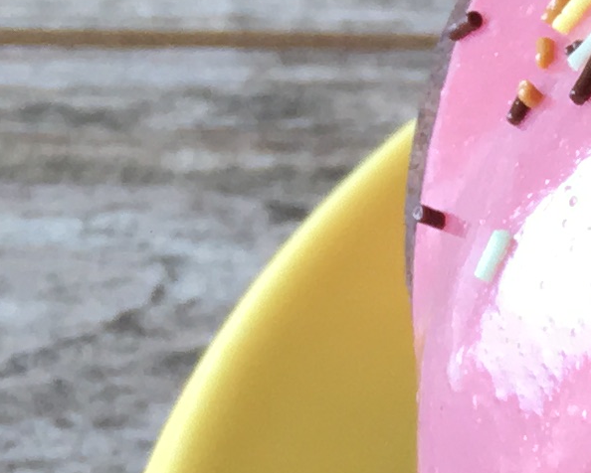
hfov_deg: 8.3
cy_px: 750
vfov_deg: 7.9
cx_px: 1841
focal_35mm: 192
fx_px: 3361
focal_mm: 4.15
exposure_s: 1/120
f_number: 2.2
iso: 40
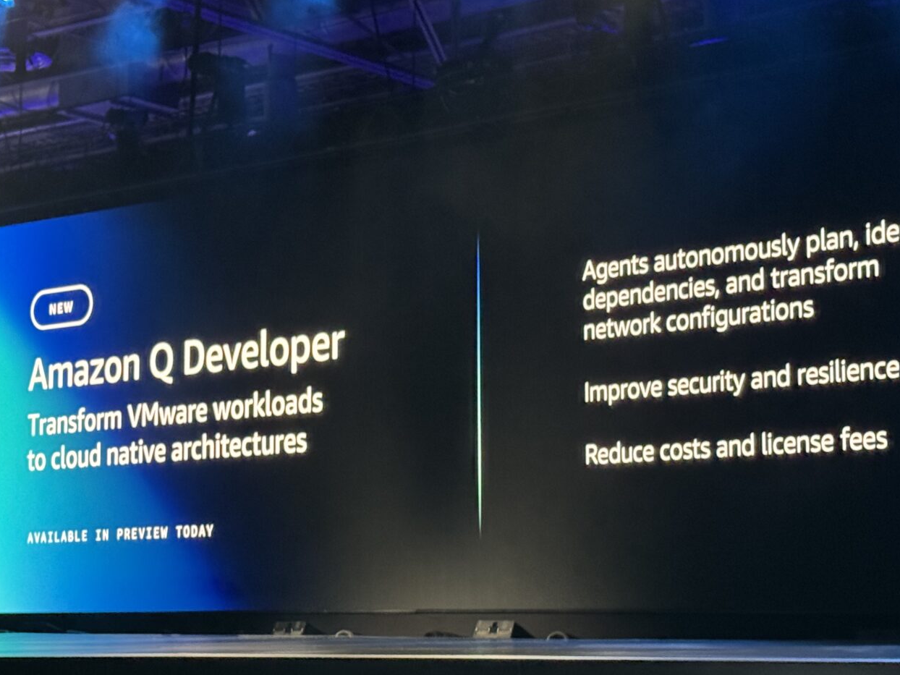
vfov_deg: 18.7
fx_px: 2054
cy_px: 368
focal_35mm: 79
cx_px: 422
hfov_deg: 24.7
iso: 640
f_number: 1.78
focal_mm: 6.76
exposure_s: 1/27
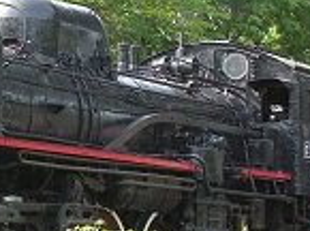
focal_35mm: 166
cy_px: 133
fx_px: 1483
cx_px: -17
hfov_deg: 11.8
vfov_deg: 8.9
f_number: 3.5
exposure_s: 1/125
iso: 80
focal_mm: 10.7
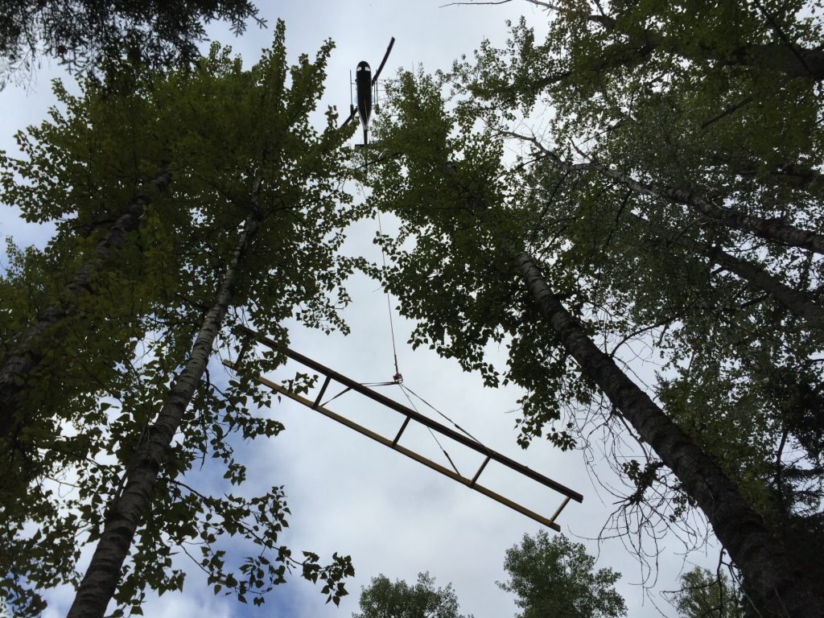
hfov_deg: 61.7
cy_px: 309
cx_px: 412
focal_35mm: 29
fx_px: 690
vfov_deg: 48.2
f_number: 2.2
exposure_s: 1/1721
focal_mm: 4.15
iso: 32
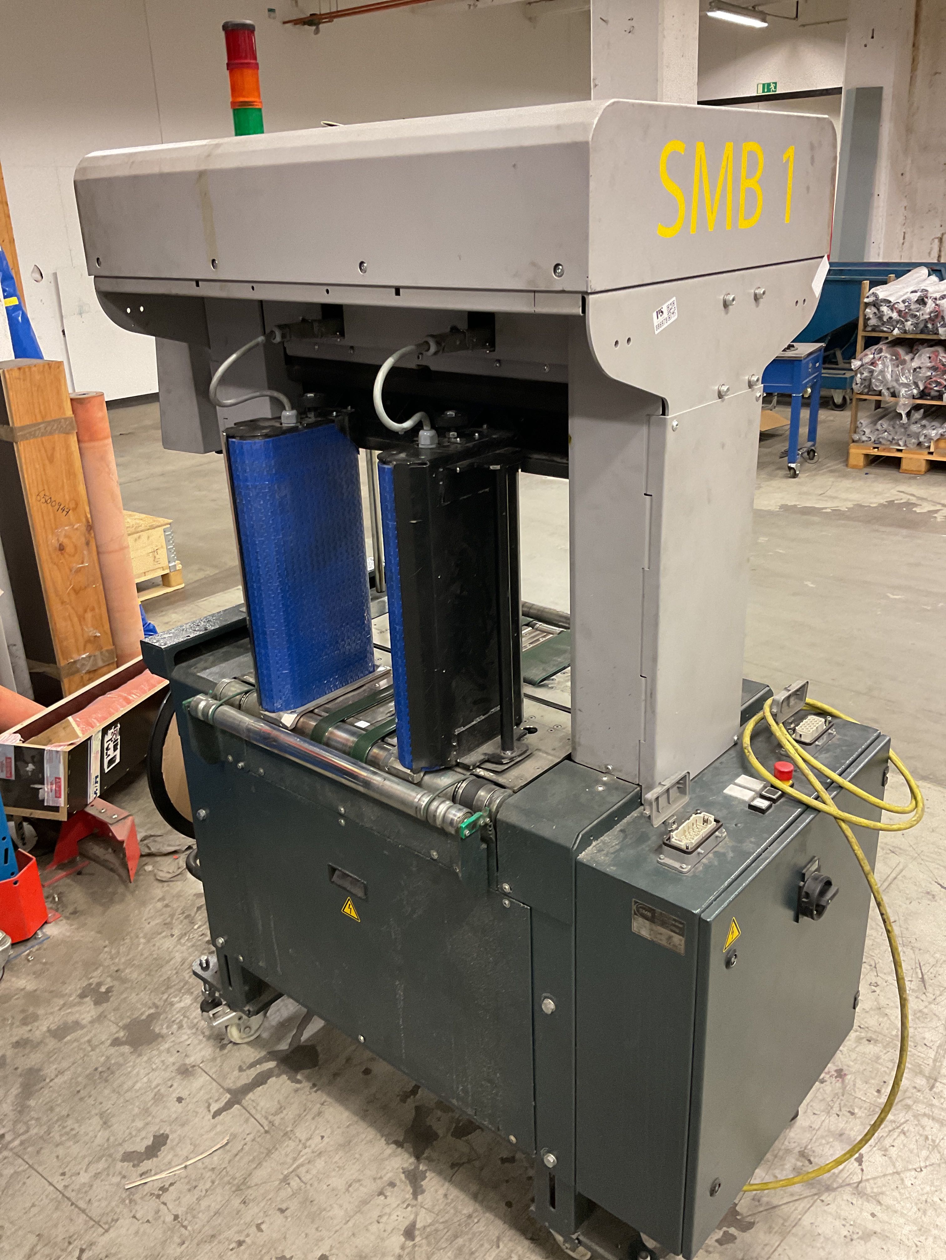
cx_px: 473
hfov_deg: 48.2
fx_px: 1056
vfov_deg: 61.7
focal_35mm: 29
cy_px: 630
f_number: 1.8
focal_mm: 3
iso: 160
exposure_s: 1/50
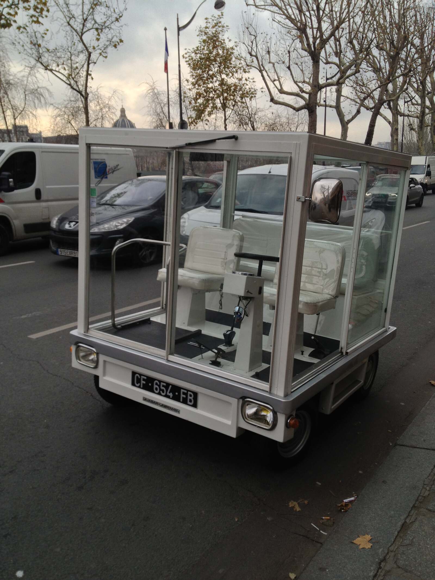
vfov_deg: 52.6
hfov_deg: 40.7
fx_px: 586
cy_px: 290
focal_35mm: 35
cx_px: 218
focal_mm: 4.28
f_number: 2.4
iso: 50
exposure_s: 1/242
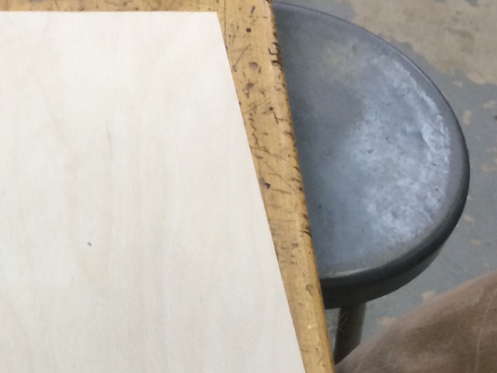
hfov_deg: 24.9
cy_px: 325
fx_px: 1062
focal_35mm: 74
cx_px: -19
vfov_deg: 19.6
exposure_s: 1/30
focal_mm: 4.15
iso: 80
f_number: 2.2
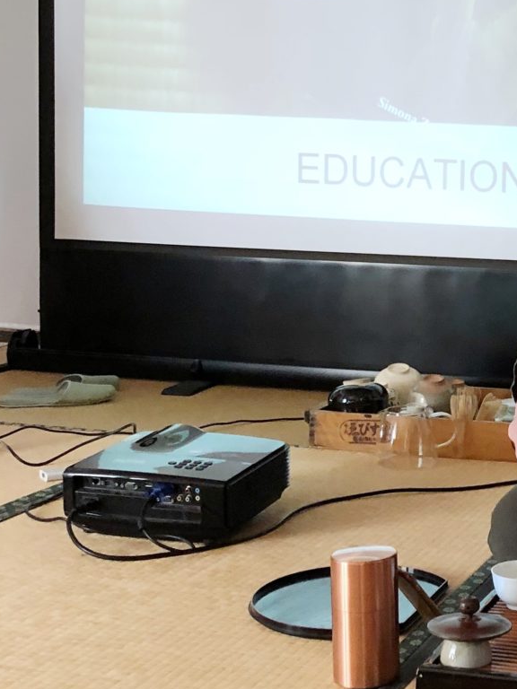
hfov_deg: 19.6
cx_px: 638
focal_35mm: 70
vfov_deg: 27.6
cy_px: 220
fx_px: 1394
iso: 64
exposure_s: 1/15
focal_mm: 3.99
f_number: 1.8
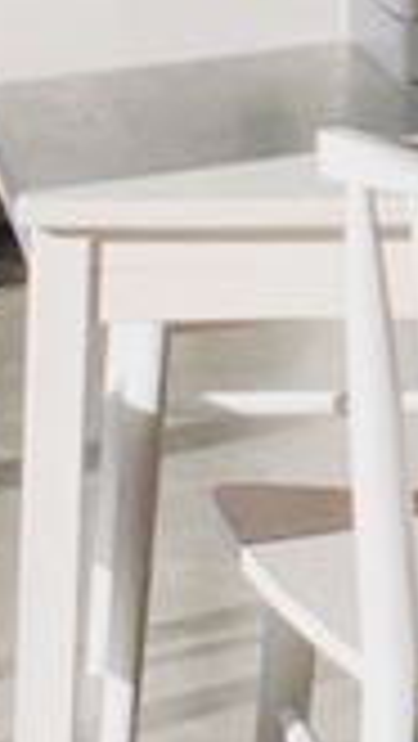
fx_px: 5273
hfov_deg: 4.5
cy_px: -342
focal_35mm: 268
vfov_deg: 7.9
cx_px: 957
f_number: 2.2
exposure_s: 1/1202
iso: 25
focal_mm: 4.15
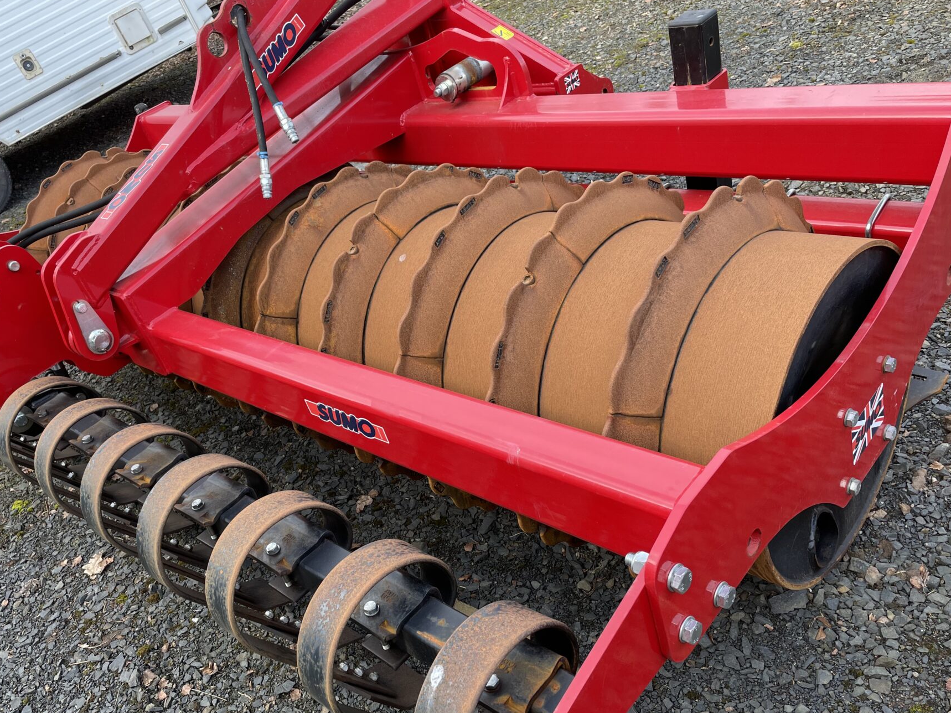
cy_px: 392
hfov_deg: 58.2
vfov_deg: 45.4
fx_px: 852
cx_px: 418
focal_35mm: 31
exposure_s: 1/280
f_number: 1.6
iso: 32
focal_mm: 4.2
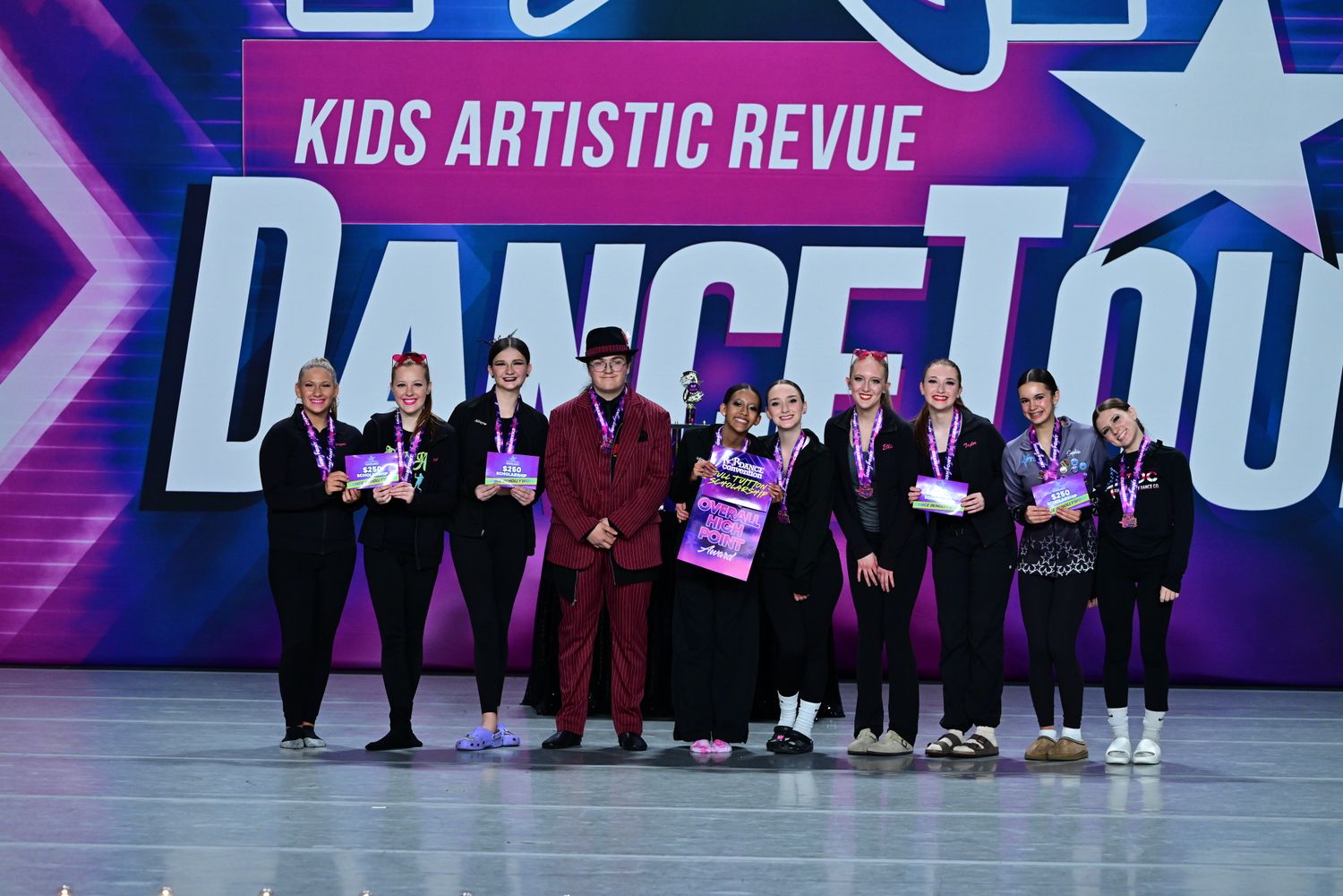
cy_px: 448
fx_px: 4849
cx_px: 672
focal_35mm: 130
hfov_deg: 15.8
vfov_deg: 10.5
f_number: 4
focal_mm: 130
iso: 2500
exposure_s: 1/500
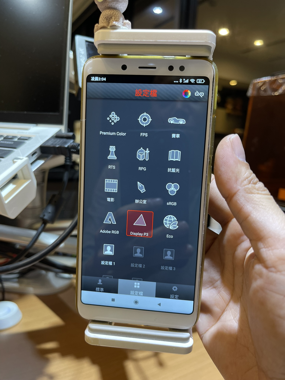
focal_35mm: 26
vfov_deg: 67.3
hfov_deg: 53.1
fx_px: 285
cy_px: 190
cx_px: 142
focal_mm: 5.1
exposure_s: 1/60
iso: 200
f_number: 1.6
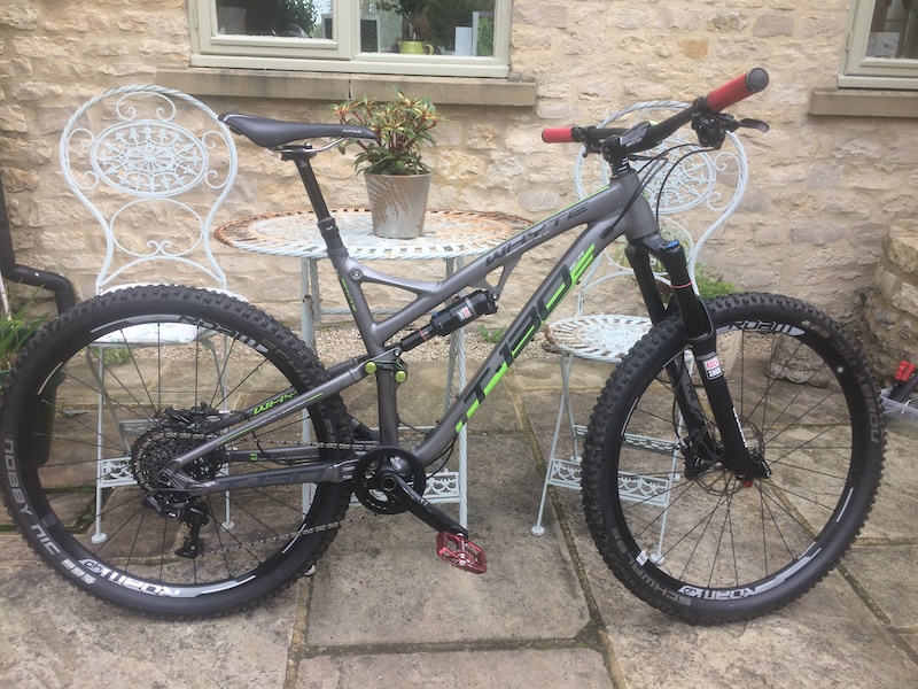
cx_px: 459
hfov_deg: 61.7
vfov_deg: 48.2
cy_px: 344
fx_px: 769
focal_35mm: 29
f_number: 2.2
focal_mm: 4.15
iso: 32
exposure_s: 1/256
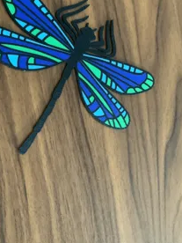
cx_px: 62
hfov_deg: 34.1
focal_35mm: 42
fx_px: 294
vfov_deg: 44.2
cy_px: 84
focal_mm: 3
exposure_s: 1/30
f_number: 1.8
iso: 400
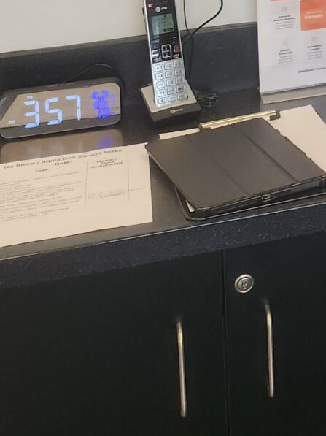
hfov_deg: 12.8
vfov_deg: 16.4
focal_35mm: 103
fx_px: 1295
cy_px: -315
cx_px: 613
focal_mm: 5
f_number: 1.8
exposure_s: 1/120
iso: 100
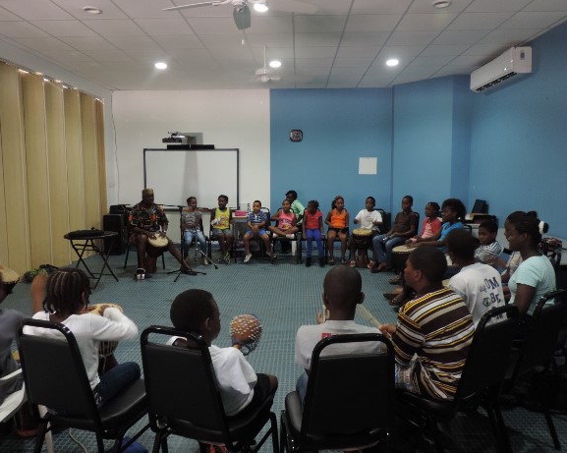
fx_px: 436
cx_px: 276
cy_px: 222
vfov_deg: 54.9
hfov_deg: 66.0
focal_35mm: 26
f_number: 3
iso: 450
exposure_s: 1/8
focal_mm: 4.3
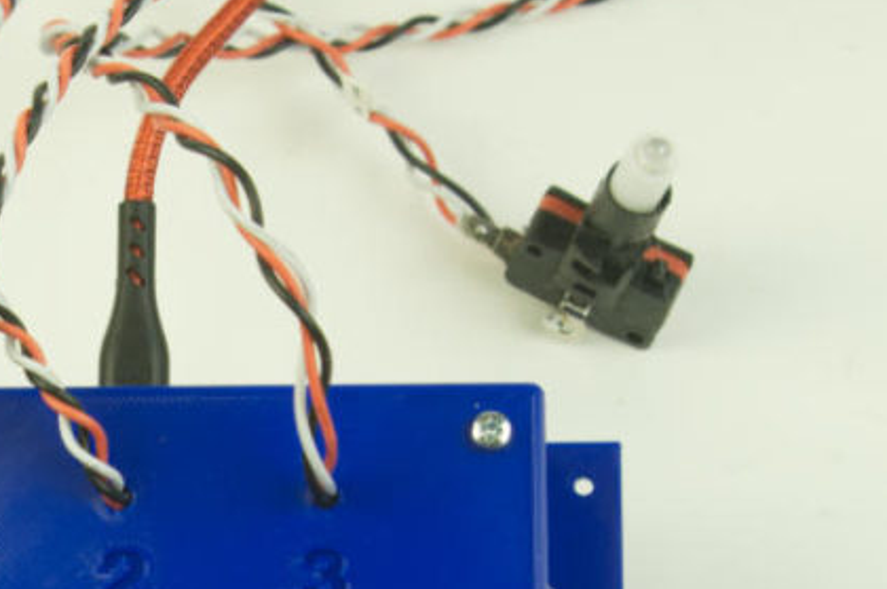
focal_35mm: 120
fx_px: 2953
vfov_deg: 11.2
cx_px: 122
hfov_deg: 16.9
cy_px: 665
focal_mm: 28
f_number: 6.3
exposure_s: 1/30
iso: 200
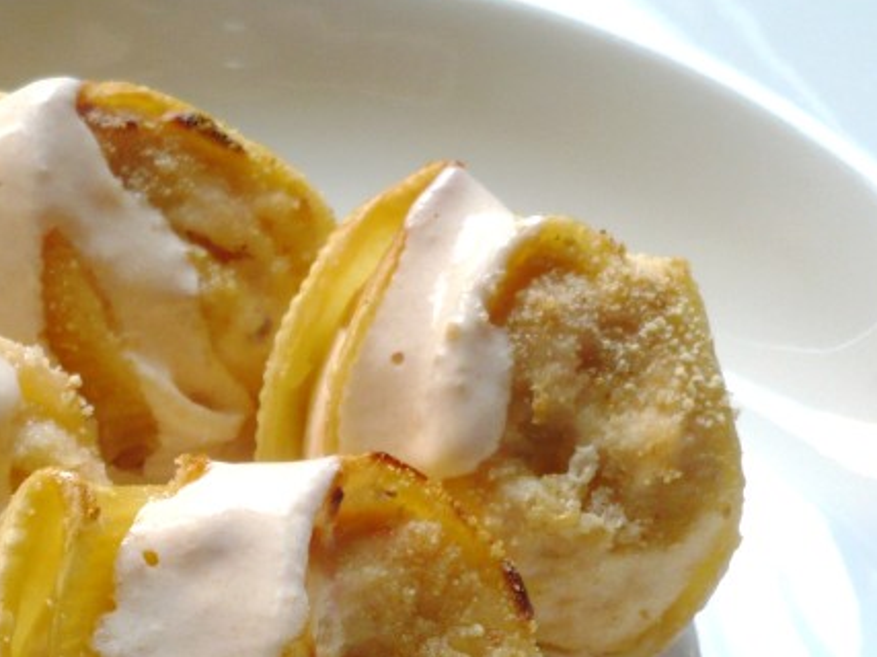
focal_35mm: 84
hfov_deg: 23.0
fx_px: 2128
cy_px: 536
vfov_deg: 17.4
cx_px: 179
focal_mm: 5.8
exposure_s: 1/50
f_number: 2.8
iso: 100
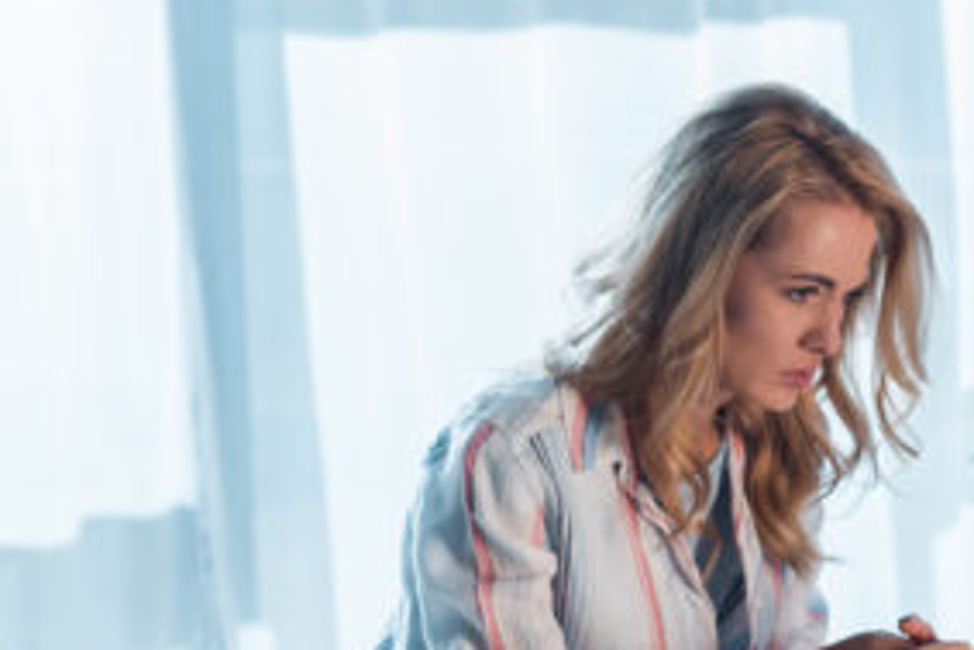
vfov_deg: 12.1
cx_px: 984
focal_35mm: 113
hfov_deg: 17.6
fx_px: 3059
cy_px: 411
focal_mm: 50
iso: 320
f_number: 3.5
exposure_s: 1/200
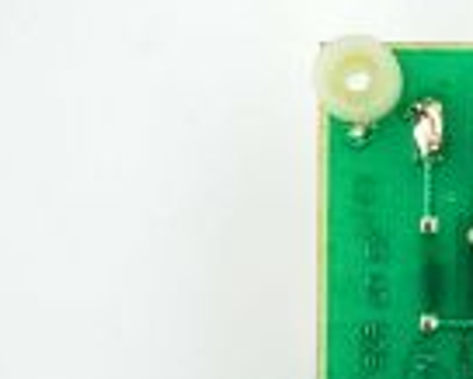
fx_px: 3600
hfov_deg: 7.2
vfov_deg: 6.0
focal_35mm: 257
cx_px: 943
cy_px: 402
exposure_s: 1/100
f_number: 7.1
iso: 800
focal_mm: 62
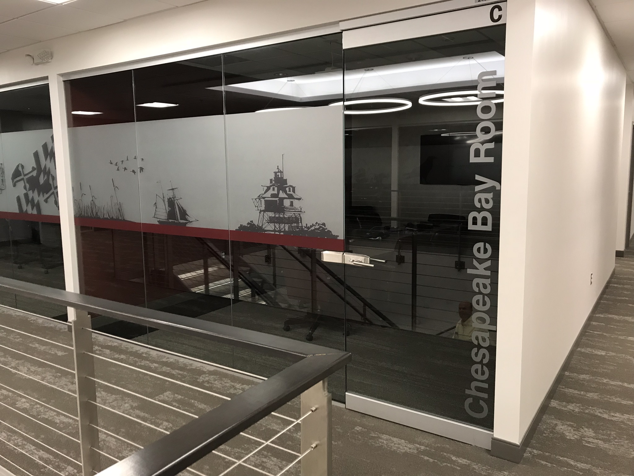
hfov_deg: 63.4
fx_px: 513
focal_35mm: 28
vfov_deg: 49.7
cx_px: 317
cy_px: 238
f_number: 1.8
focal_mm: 3.99
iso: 40
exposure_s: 1/15
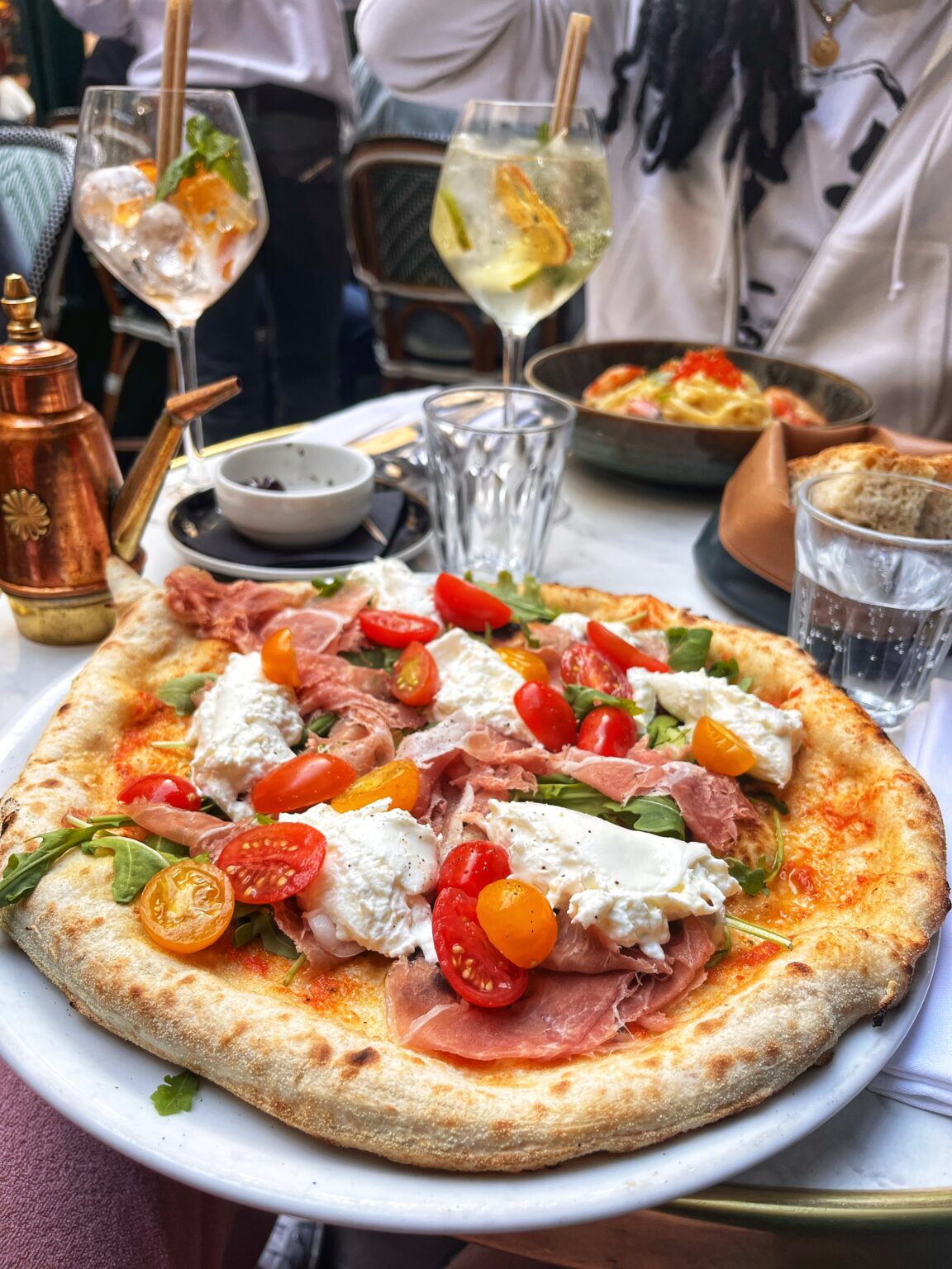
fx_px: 953
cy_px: 634
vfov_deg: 67.3
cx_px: 476
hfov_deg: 53.1
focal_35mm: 26
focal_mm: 5.1
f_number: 1.6
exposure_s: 1/122
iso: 40
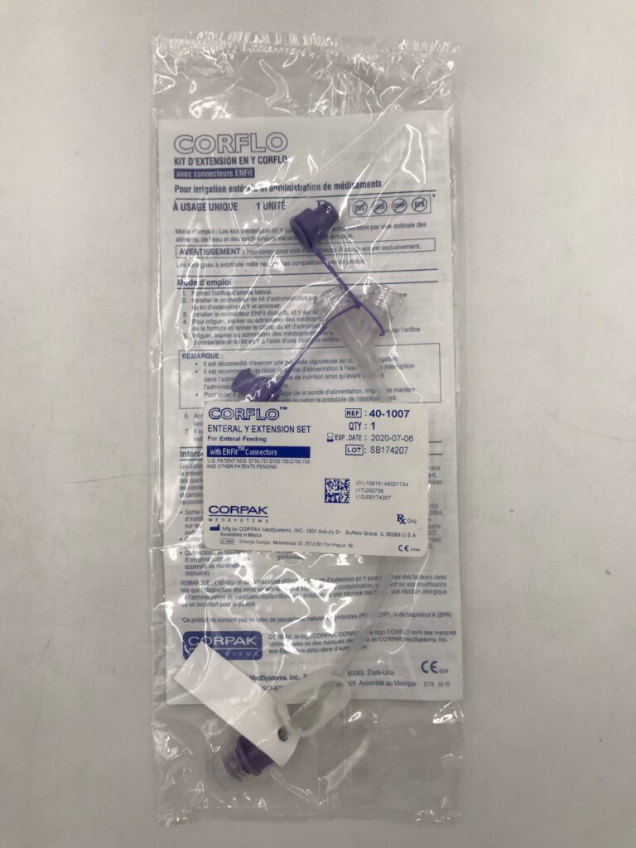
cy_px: 424
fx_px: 686
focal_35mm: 28
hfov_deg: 49.7
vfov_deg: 63.4
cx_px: 318
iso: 32
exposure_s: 1/60
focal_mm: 3.99
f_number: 1.8
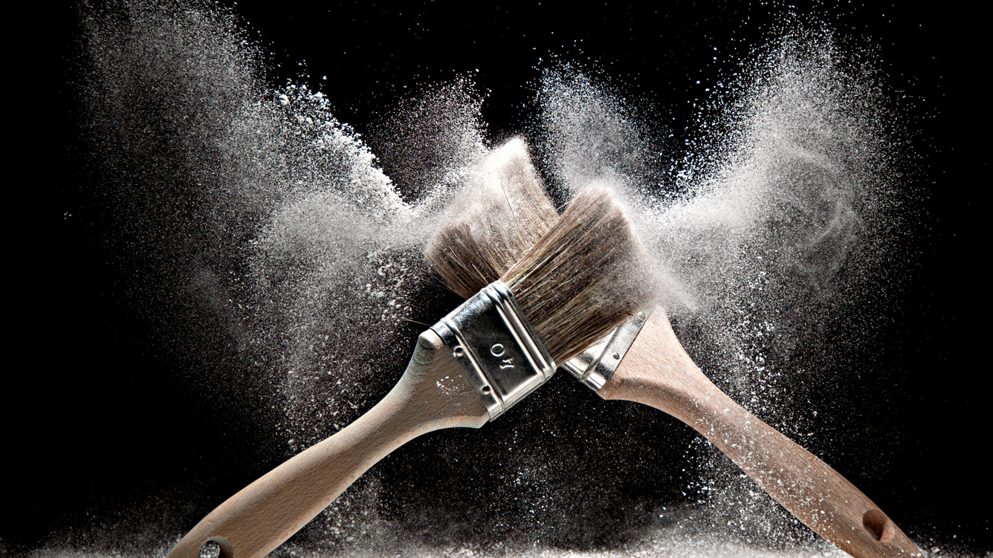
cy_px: 233
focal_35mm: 201
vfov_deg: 6.0
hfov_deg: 10.7
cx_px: 555
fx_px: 5282
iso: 100
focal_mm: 105
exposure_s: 1.3
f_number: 8
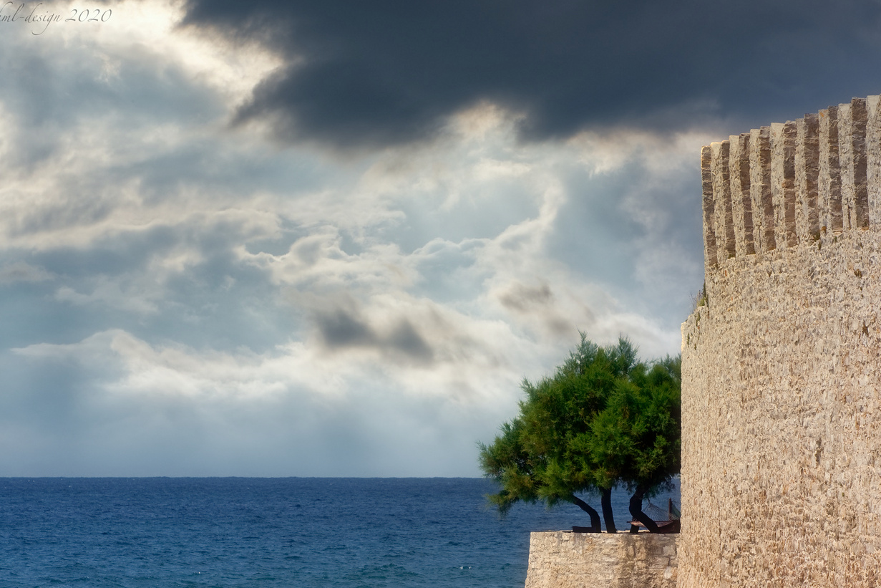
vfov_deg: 5.6
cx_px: 494
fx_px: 6037
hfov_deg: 8.3
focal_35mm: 247
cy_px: 380
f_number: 8
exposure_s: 1/1000
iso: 200
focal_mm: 125
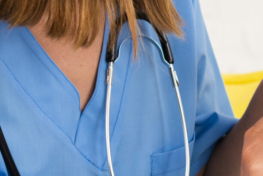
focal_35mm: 210
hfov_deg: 9.5
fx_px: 1534
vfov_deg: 6.5
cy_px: 62
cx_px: 403
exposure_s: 1/160
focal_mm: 50
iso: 250
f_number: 3.5
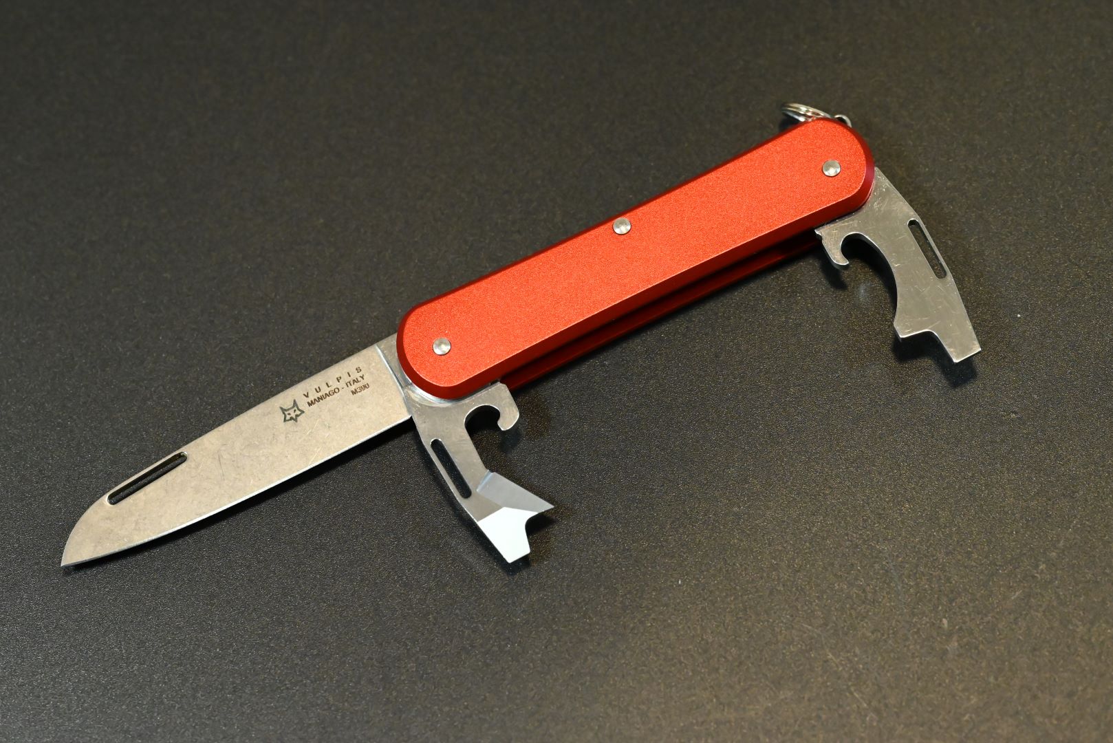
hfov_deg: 19.4
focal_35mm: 105
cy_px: 372
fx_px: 3247
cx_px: 556
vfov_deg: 13.1
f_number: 10
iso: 7200
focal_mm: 105
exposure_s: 1/125
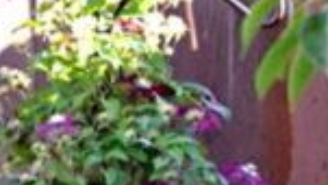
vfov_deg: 3.0
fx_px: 3471
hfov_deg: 5.4
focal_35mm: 399
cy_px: 448
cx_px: 141
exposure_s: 1/1000
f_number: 4.5
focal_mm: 50
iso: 3200
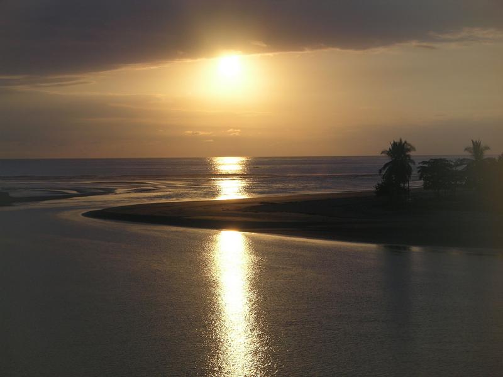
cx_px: 252
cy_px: 188
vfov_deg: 14.8
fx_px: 1453
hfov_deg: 19.6
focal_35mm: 100
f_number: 6.5
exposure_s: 1/554
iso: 50
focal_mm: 25.4
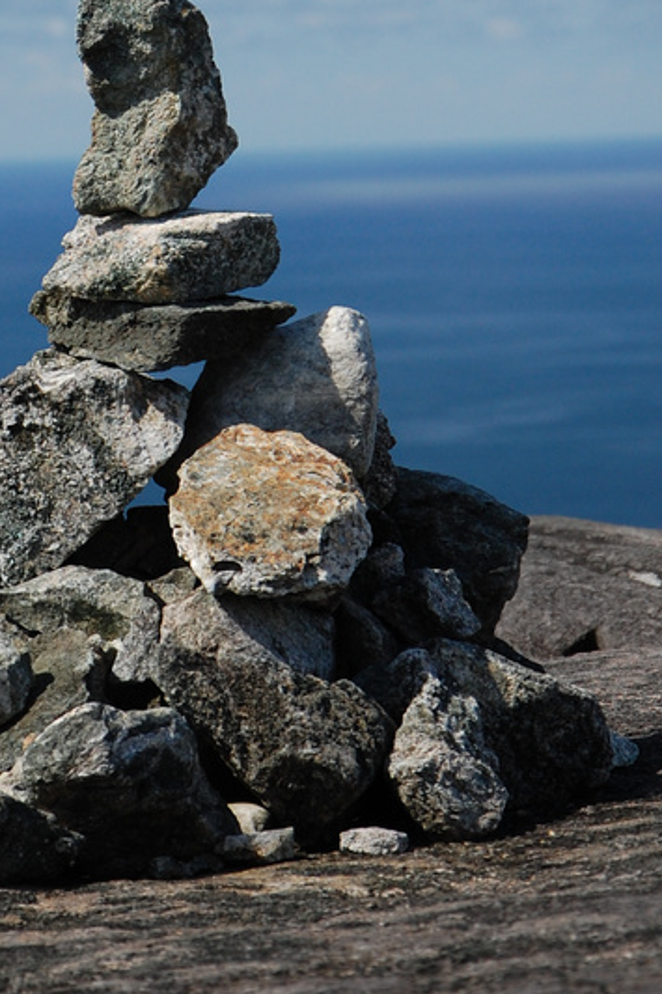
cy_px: 121
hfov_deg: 5.6
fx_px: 6707
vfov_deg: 8.4
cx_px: 147
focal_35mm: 243
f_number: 5.6
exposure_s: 1/500
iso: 360
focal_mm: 80
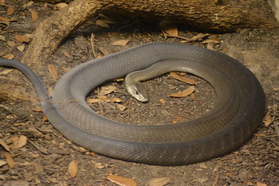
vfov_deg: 20.6
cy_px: 93
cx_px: 140
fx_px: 511
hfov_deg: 30.5
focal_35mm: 66
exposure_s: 1/60
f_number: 5.3
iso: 2500
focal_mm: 44
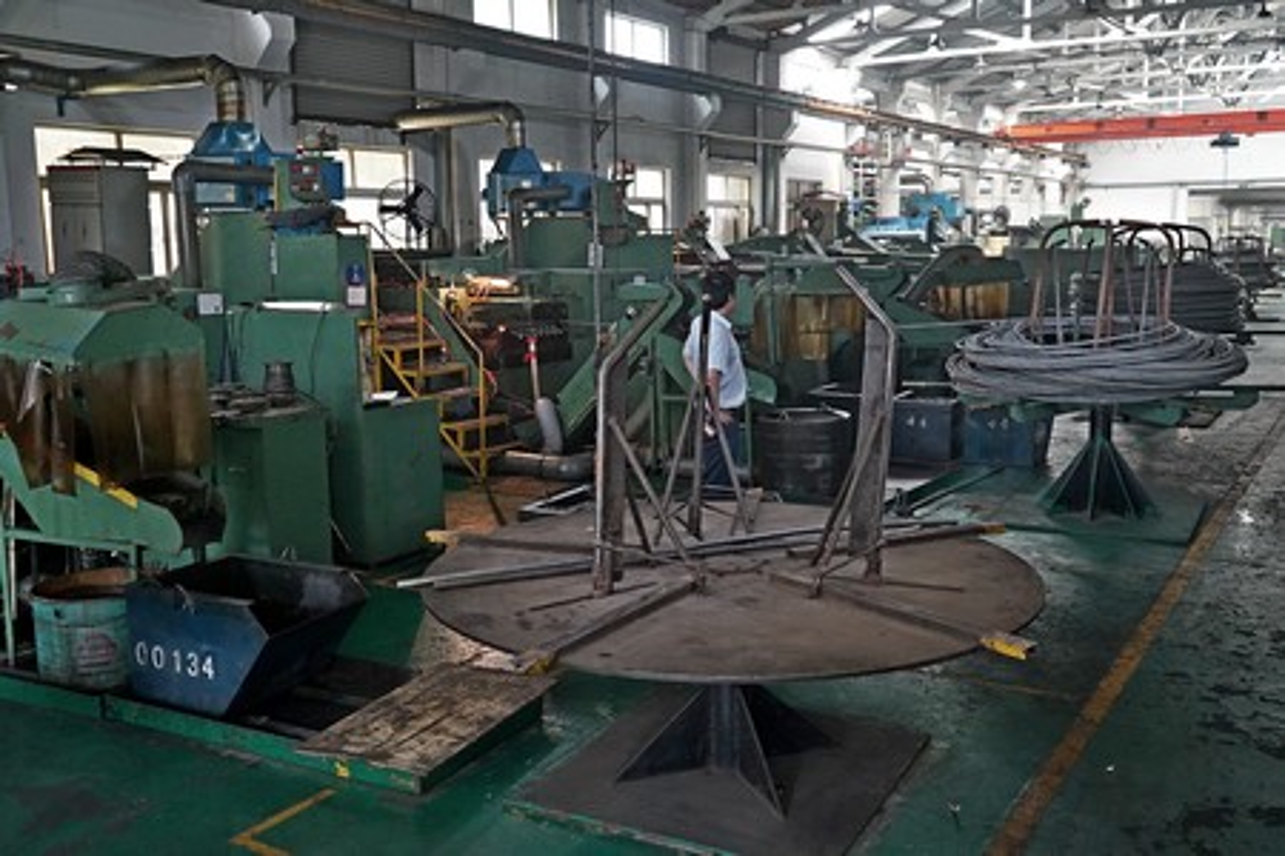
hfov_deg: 65.5
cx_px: 642
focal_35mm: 28
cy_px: 428
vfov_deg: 46.4
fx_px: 999
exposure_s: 1/160
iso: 2500
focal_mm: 28
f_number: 3.5
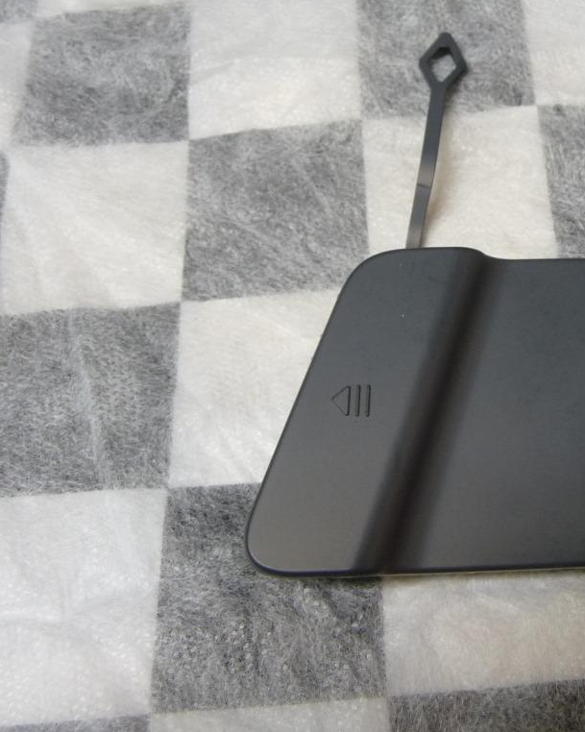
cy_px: 366
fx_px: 910
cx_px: 475
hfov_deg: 34.5
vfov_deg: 43.8
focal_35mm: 42
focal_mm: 4.7
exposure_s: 1/30
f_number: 3.3
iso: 200
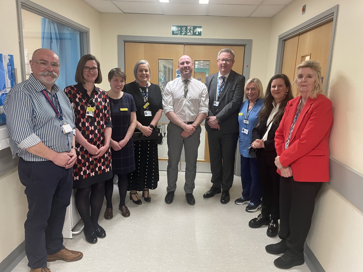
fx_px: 273
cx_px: 182
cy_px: 136
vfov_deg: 53.1
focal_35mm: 26
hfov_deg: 67.3
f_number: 1.6
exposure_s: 1/50
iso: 400
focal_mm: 4.2
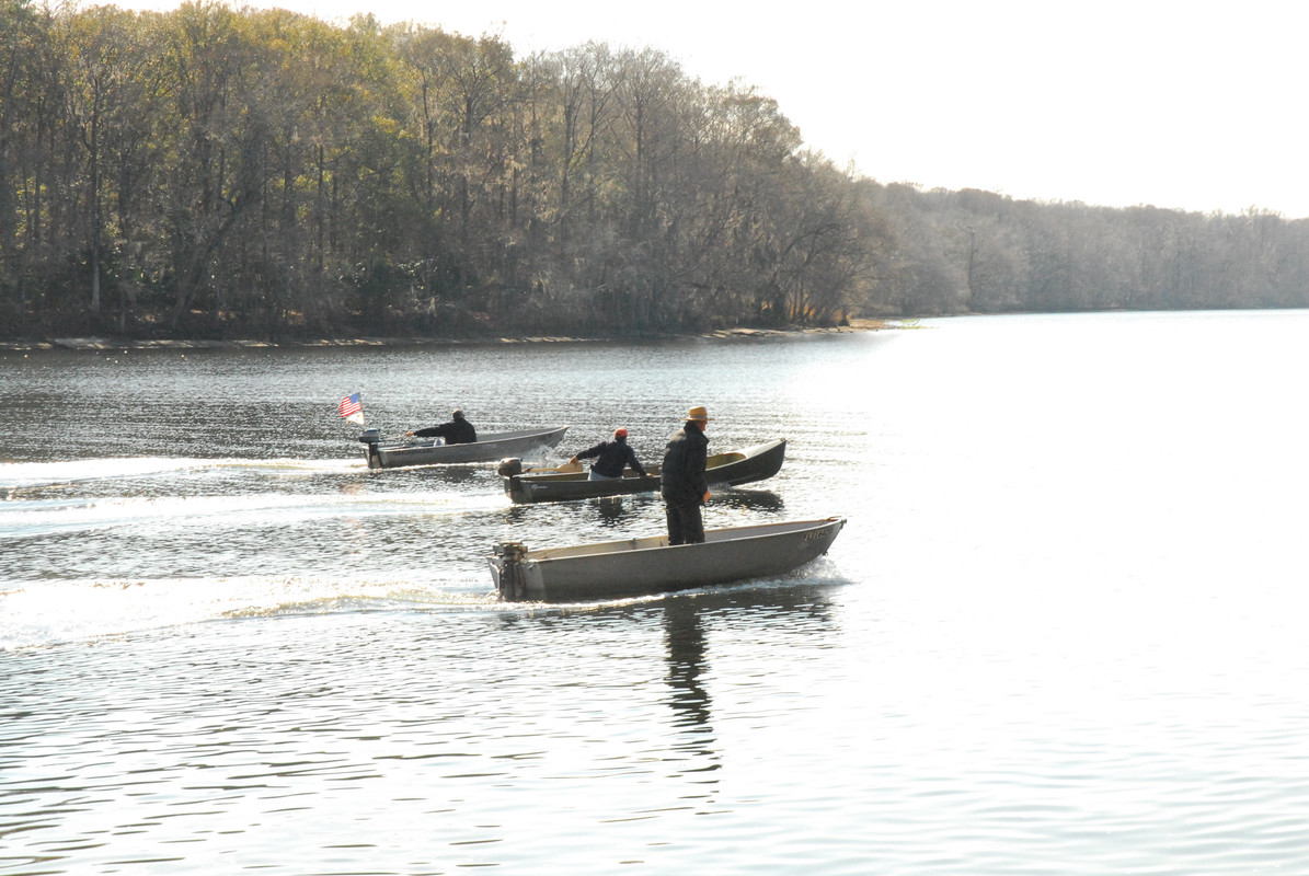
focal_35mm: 84
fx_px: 3058
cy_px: 438
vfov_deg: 16.3
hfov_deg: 24.2
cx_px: 654
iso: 1600
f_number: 13
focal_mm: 56
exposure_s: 1/640
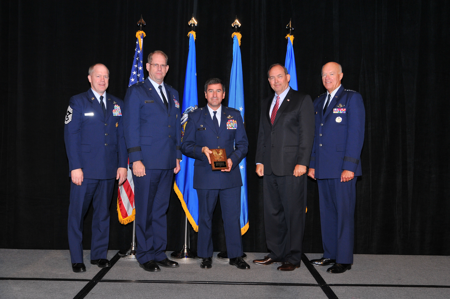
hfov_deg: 49.6
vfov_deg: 34.1
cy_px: 150
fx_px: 487
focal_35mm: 39
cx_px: 225
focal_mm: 26
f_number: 5
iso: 400
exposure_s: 1/60
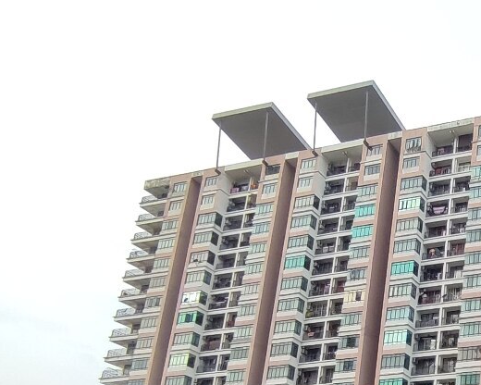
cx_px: 592
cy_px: 410
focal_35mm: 41
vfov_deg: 32.6
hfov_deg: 34.6
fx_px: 584
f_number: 2.2
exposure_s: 1/469
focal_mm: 1.65
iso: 50
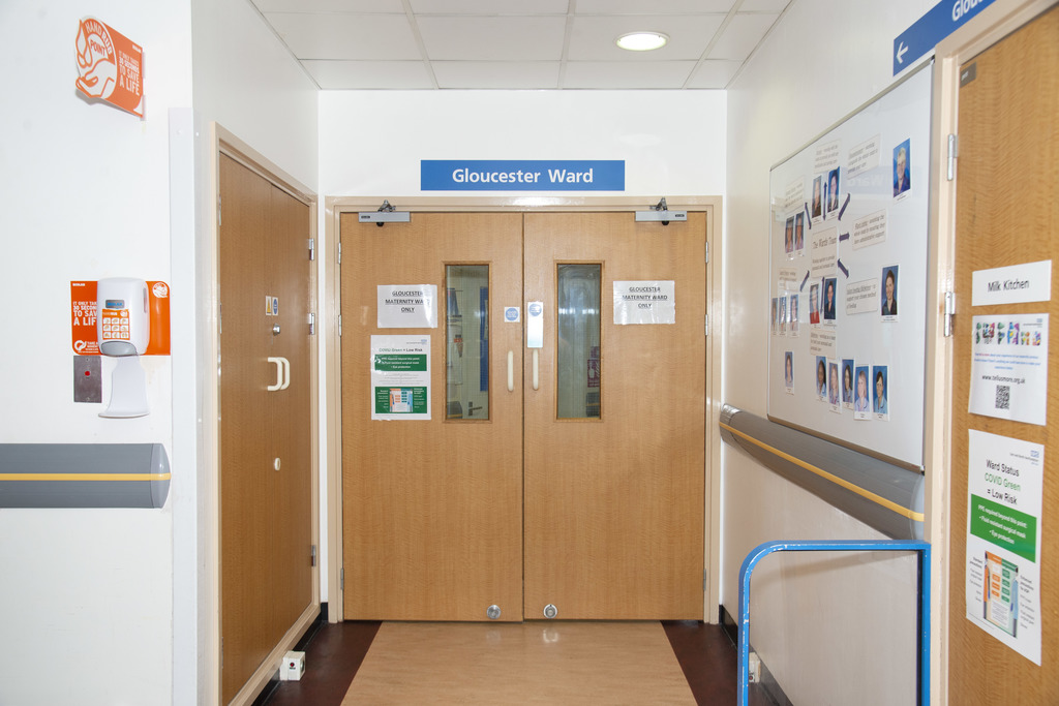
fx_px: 941
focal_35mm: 32
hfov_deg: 58.7
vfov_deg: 41.1
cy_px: 353
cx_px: 530
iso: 1000
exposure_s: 1/80
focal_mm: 32
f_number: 7.1
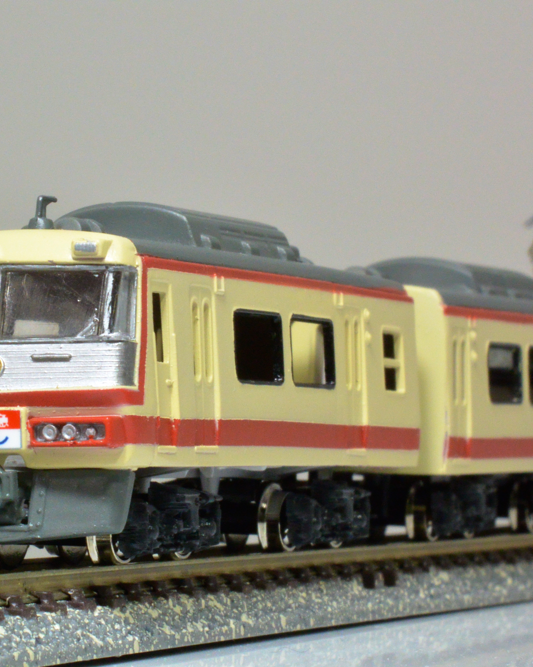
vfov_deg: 12.6
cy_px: 335
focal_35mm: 153
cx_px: 193
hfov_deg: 10.1
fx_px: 3017
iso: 800
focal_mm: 40
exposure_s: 1/8
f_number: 25
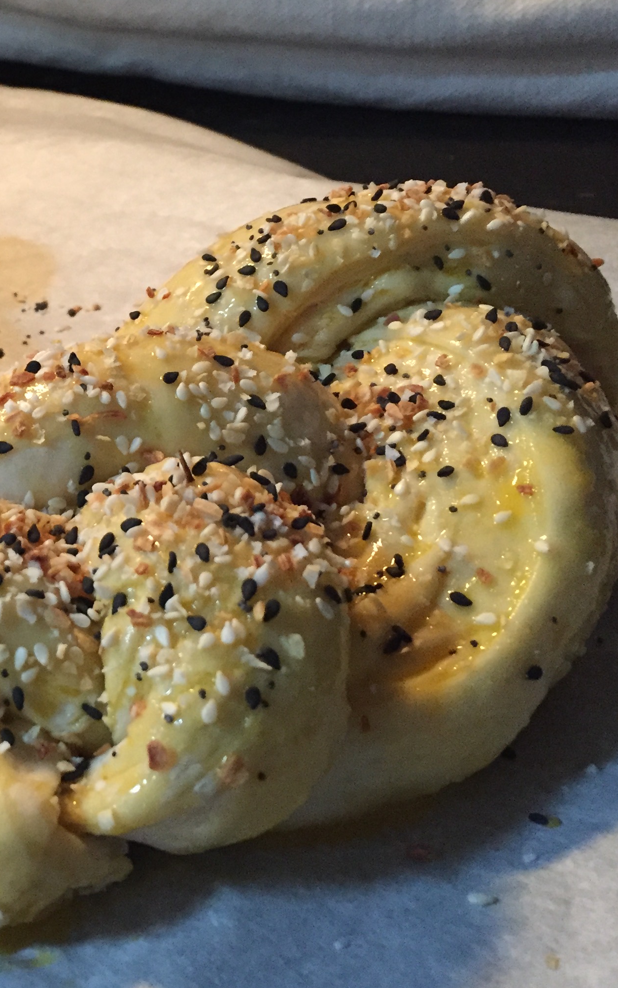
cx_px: -65
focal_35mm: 50
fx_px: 1348
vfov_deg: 40.1
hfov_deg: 24.1
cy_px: 396
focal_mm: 4.15
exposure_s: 1/15
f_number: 2.2
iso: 250
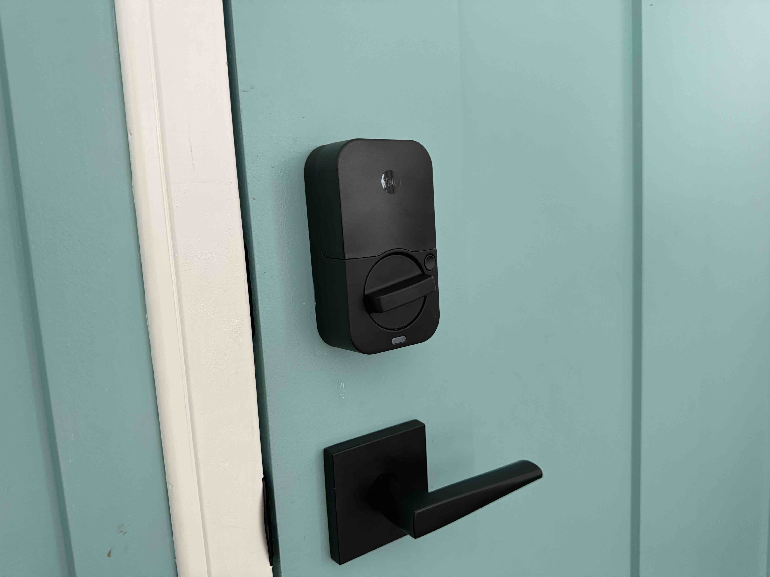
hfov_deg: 71.6
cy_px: 288
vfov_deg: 56.8
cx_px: 385
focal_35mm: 24
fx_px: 534
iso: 500
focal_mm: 6.86
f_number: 1.78
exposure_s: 1/60
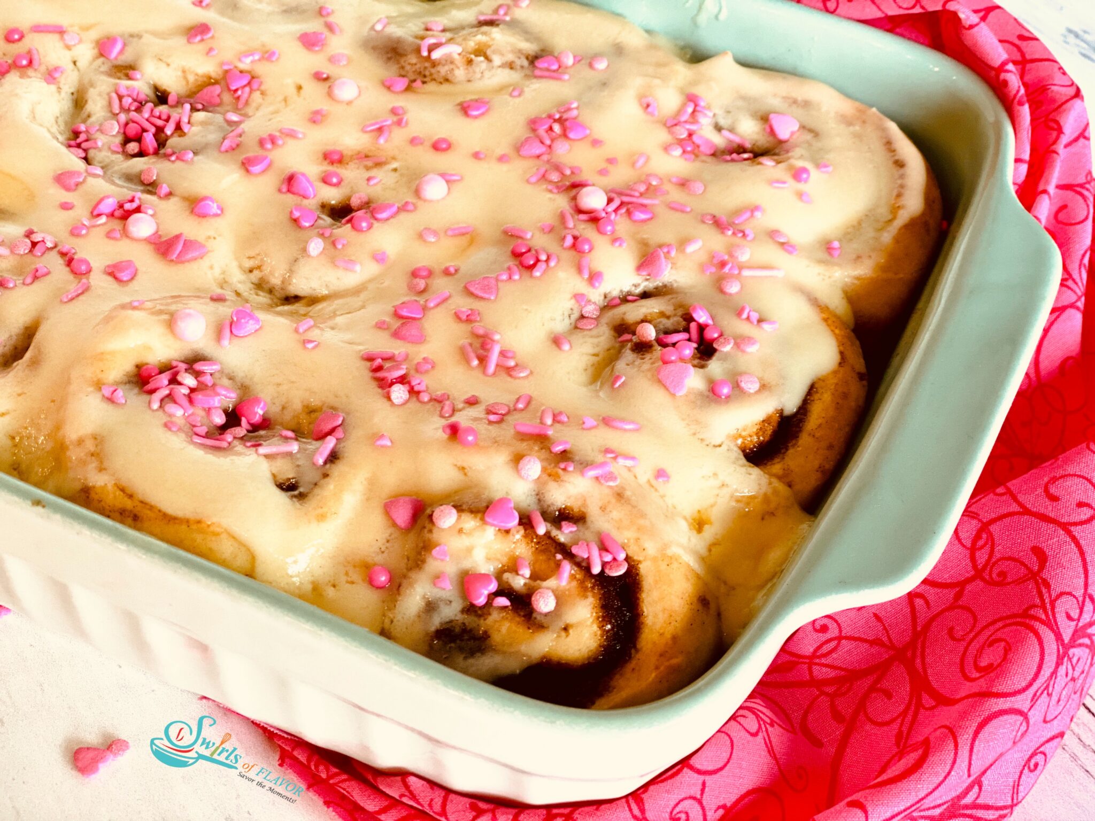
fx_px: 1645
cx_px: 548
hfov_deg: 36.8
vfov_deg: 28.0
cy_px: 410
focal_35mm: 52
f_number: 2
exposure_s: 1/120
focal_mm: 6
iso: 250
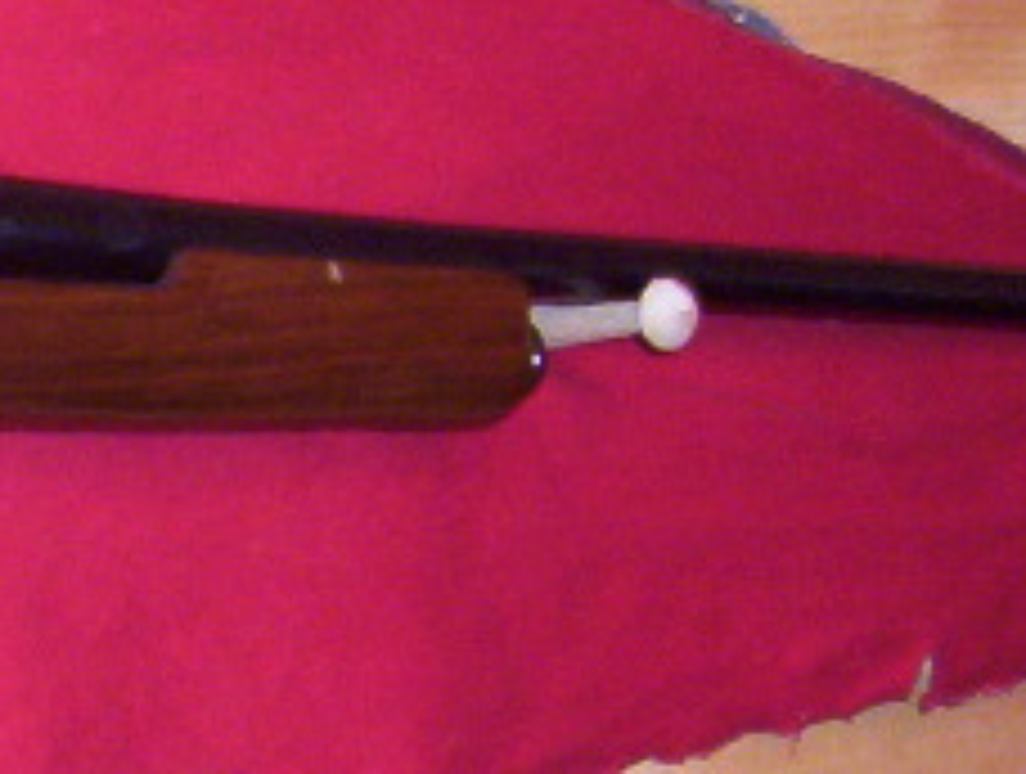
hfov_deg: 14.3
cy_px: 324
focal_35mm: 129
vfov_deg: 11.5
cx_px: -482
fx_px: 3832
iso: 140
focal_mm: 5.54
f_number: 2.76
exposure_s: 1/30
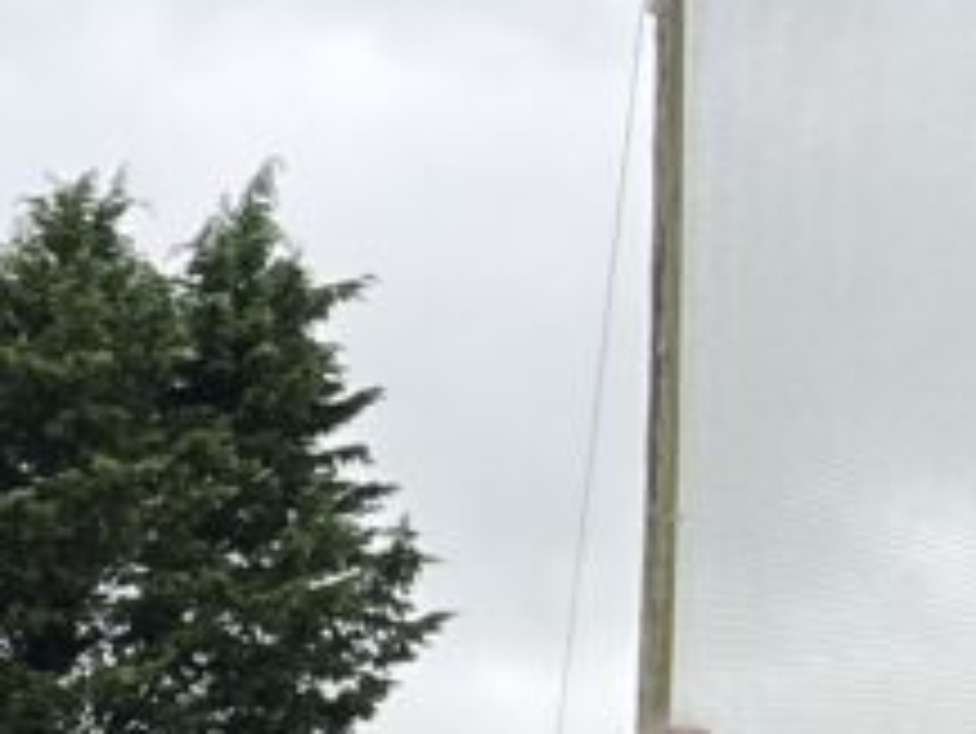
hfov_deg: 10.4
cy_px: 1896
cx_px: -477
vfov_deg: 7.4
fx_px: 5191
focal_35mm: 184
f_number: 1.6
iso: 40
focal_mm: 5.1
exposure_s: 1/288
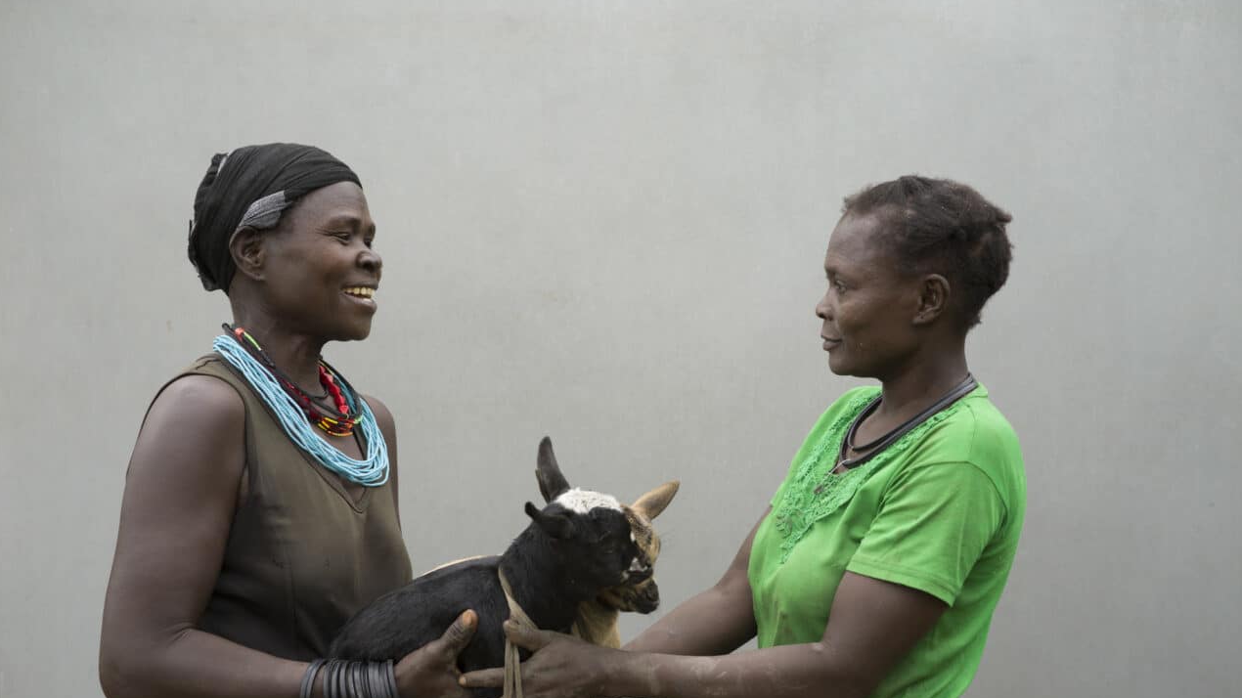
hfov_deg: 37.2
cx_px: 620
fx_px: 1844
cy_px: 429
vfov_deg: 21.4
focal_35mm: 56
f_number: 5.6
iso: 400
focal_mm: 65
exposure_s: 1/350
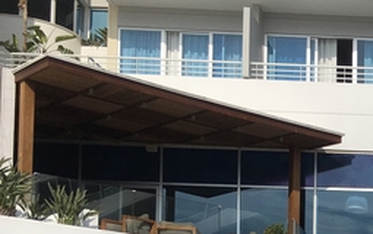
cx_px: 554
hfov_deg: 18.9
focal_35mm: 97
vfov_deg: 12.7
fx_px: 987
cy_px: 379
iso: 25
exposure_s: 1/4274
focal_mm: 4.15
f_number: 2.2
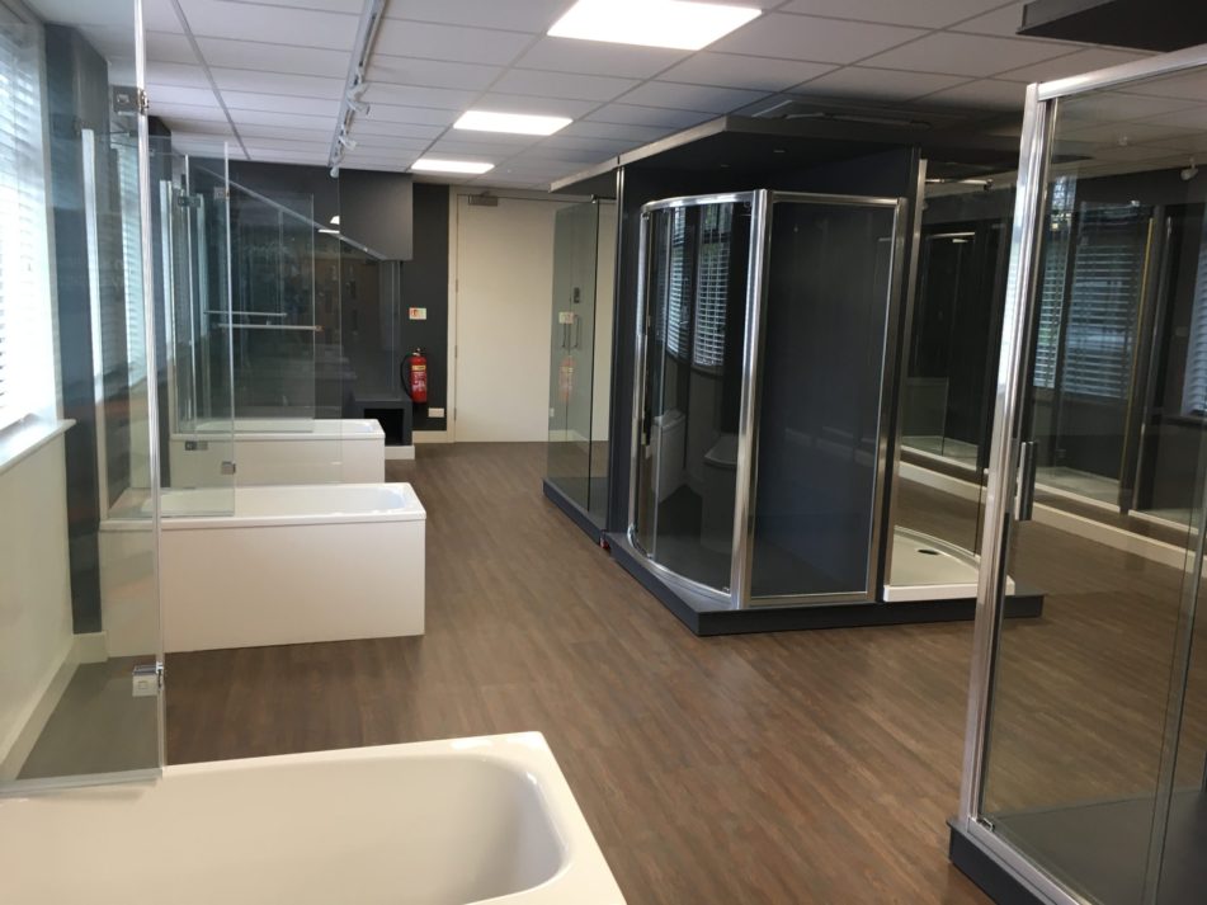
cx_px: 604
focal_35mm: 29
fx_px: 1011
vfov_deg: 48.2
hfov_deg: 61.7
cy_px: 452
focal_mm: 4.15
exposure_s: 1/33
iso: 80
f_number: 2.2
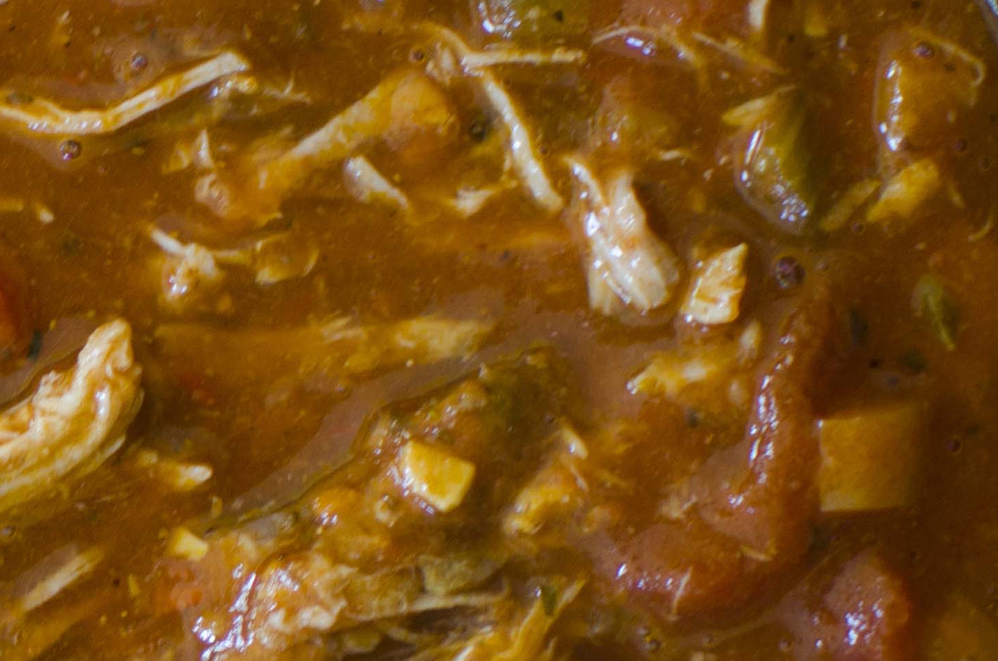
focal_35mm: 179
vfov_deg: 7.6
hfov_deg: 11.2
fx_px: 4944
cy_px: 509
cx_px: -367
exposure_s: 1/20
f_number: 1.8
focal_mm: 35
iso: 125
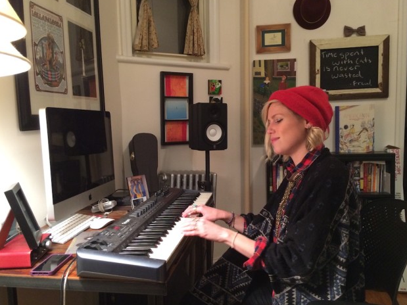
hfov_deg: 60.0
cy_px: 151
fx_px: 353
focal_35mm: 30
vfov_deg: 46.8
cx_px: 204
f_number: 2.2
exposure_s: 1/24
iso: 250
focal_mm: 4.15
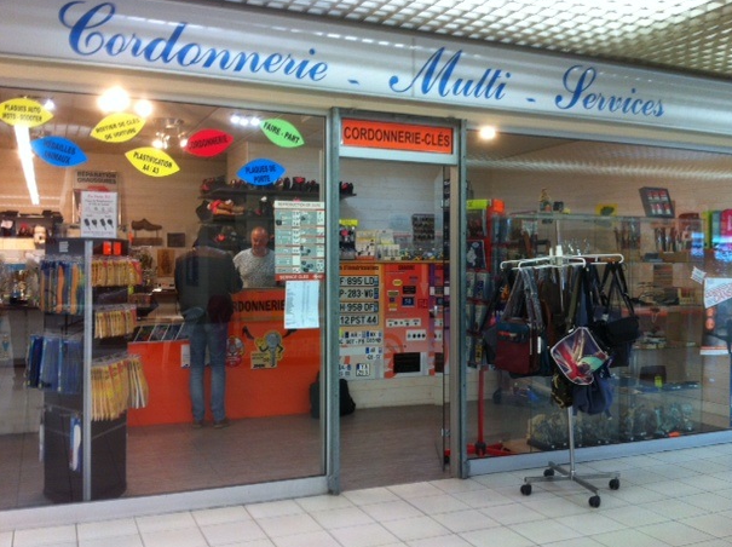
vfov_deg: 38.6
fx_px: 781
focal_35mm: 37
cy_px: 274
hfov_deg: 50.2
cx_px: 367
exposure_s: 1/15
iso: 100
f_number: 2.8
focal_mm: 3.85
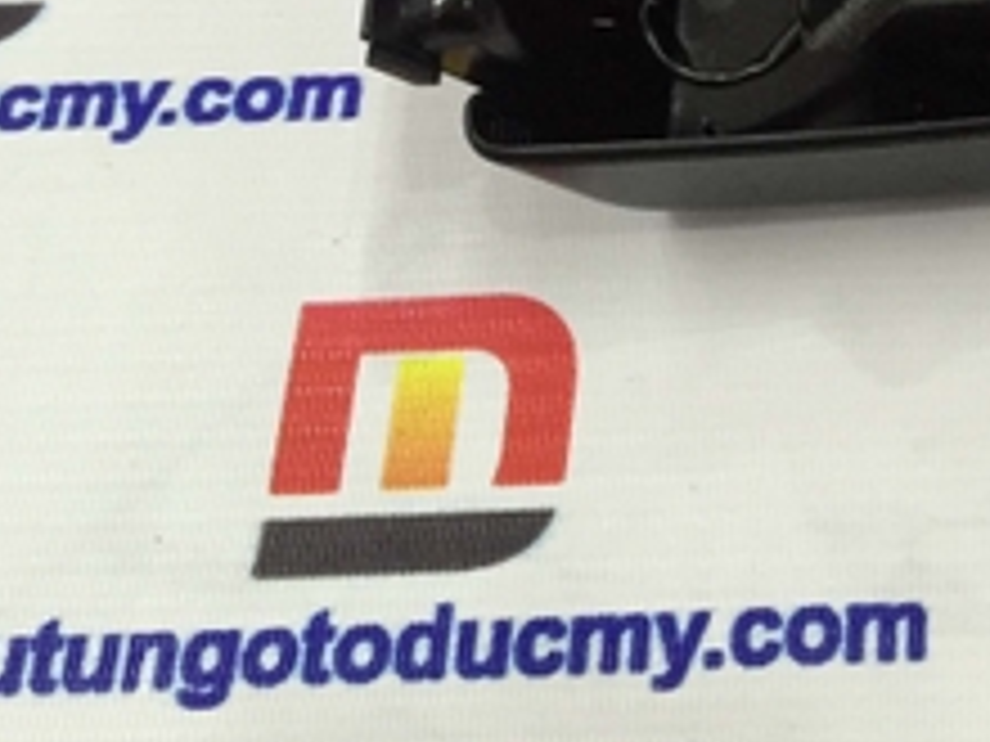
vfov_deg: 17.8
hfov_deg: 22.9
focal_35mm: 79
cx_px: 1156
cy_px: -130
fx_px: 2259
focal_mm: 4.15
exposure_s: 1/30
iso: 100
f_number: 2.2
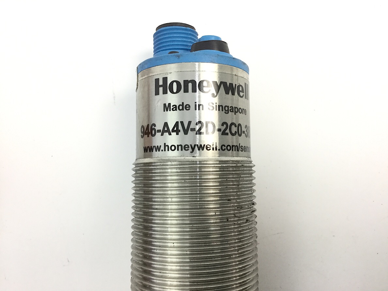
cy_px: 146
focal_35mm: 31
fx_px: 348
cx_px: 194
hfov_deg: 58.3
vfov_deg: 45.4
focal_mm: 3.3
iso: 80
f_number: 2.4
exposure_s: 1/33
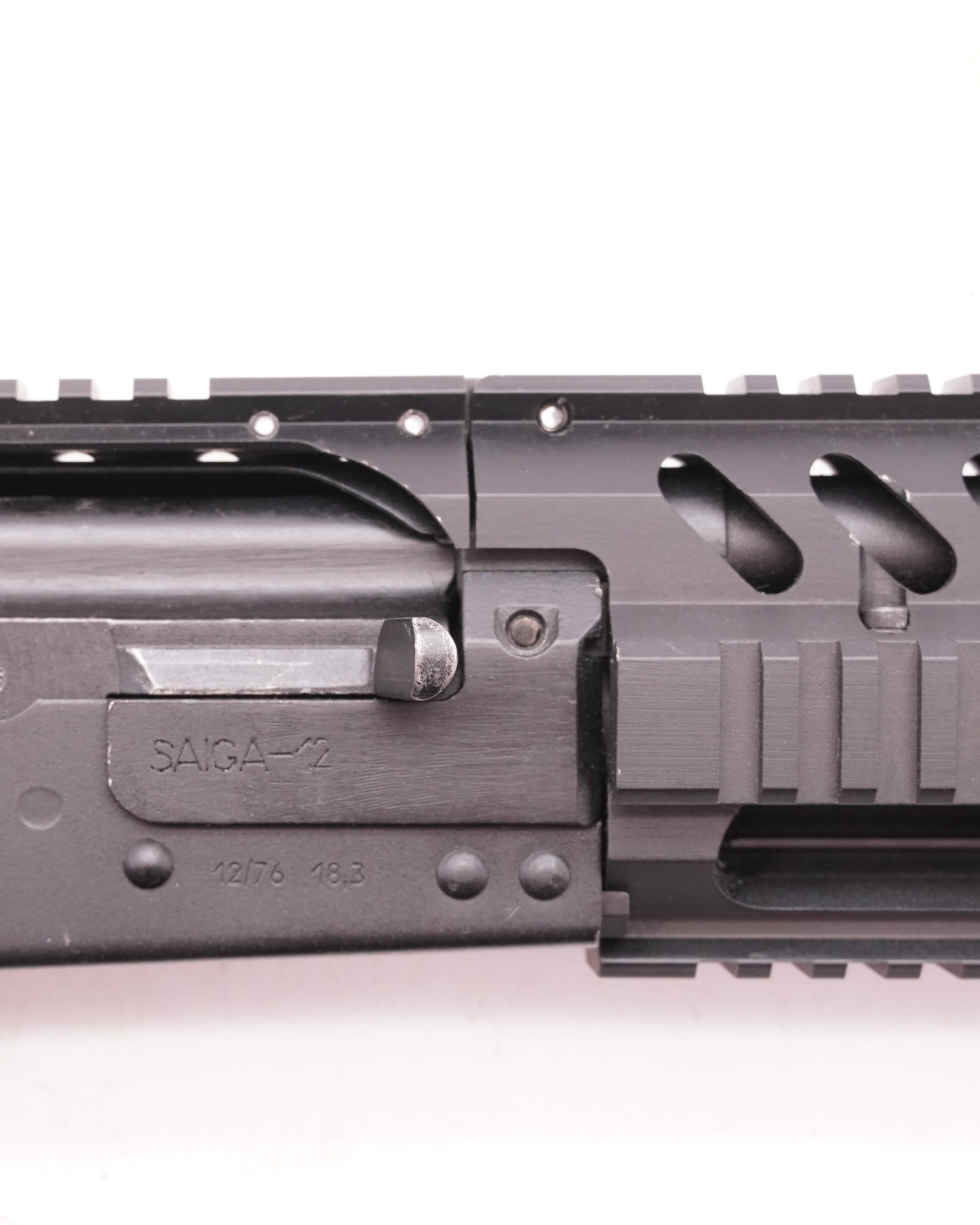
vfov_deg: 23.0
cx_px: 238
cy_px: 705
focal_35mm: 83
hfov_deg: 18.4
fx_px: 3009
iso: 1250
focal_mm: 34
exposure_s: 1/125
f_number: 5.6
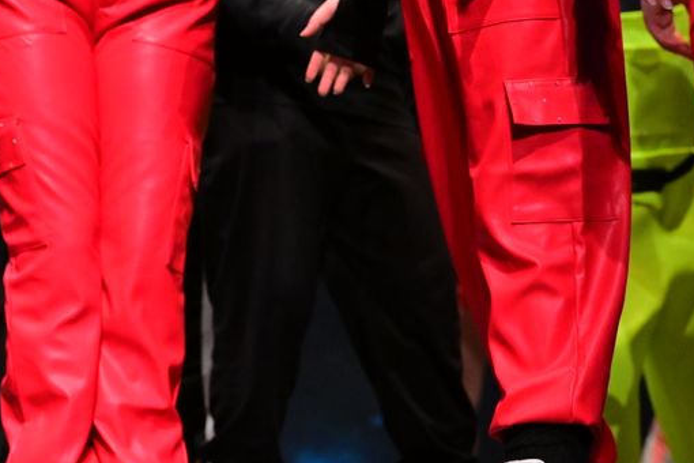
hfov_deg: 9.9
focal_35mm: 206
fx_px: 3971
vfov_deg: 6.6
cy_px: -64
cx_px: 75
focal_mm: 70
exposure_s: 1/800
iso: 4000
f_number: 3.5
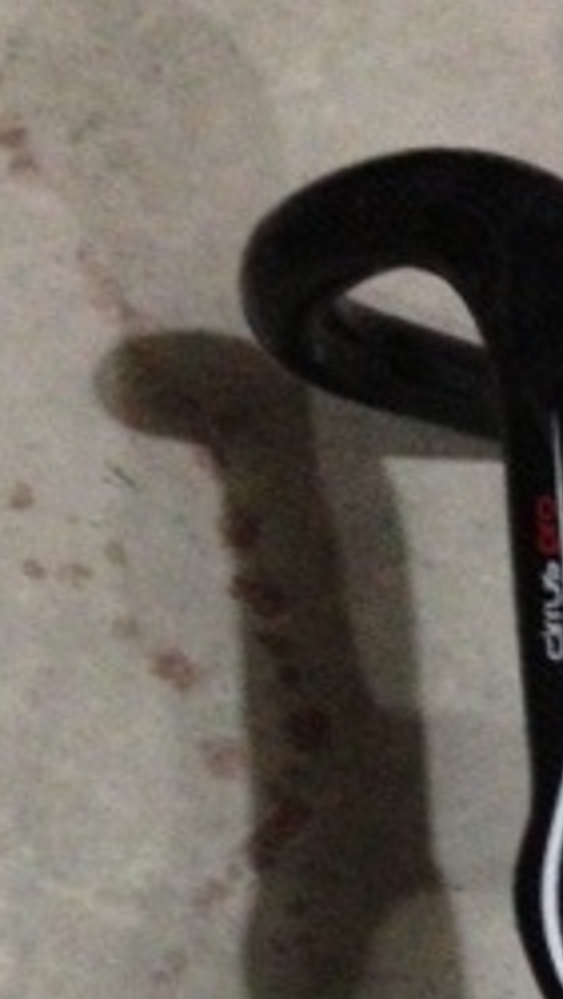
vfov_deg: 21.7
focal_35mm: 92
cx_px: 727
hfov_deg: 12.8
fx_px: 2437
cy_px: 1163
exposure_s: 1/15
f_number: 2.4
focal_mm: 4.13
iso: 800
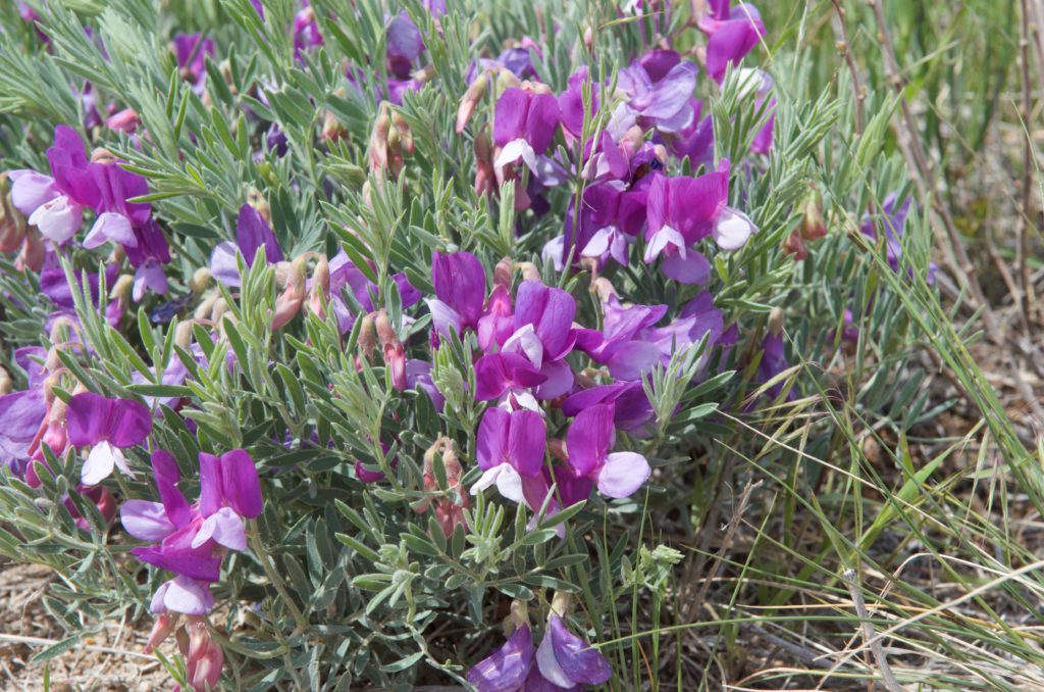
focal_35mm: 82
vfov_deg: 16.5
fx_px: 2387
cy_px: 346
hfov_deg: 24.7
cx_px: 522
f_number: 11
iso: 800
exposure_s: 1/800
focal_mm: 55
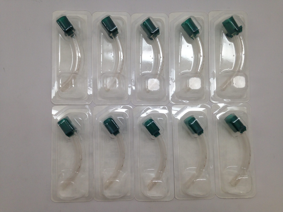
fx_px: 270
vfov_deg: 42.9
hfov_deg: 55.4
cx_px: 142
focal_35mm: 33
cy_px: 106
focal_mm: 4.12
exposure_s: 1/120
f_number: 2.4
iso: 50
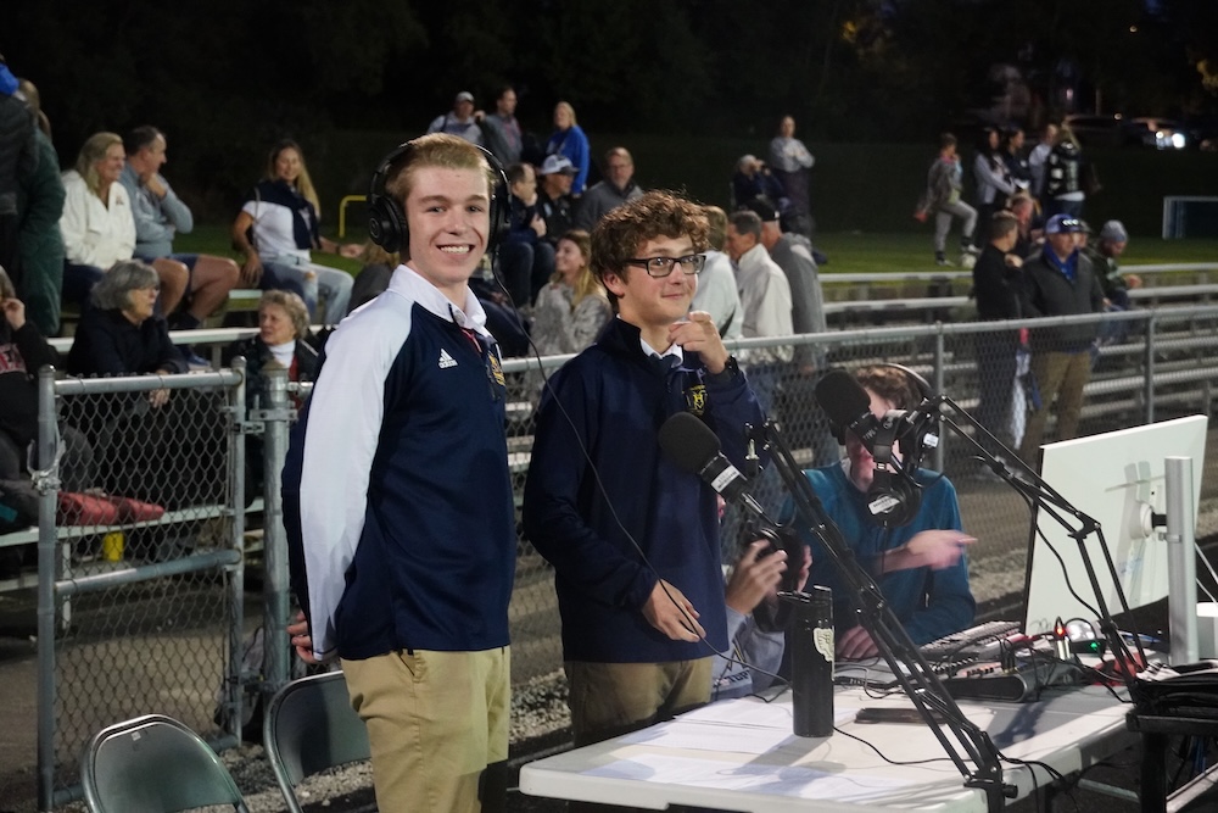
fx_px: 2690
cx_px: 609
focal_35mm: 80
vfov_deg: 17.2
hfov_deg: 25.5
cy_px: 406
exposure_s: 1/30
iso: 6400
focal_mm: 53
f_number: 5
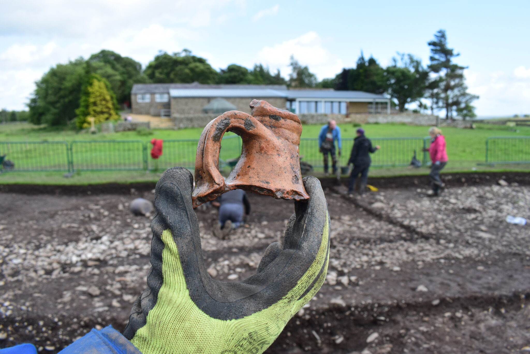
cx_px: 265
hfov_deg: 67.4
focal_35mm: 27
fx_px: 397
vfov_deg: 47.9
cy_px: 177
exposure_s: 1/320
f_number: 10
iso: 400
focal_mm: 18
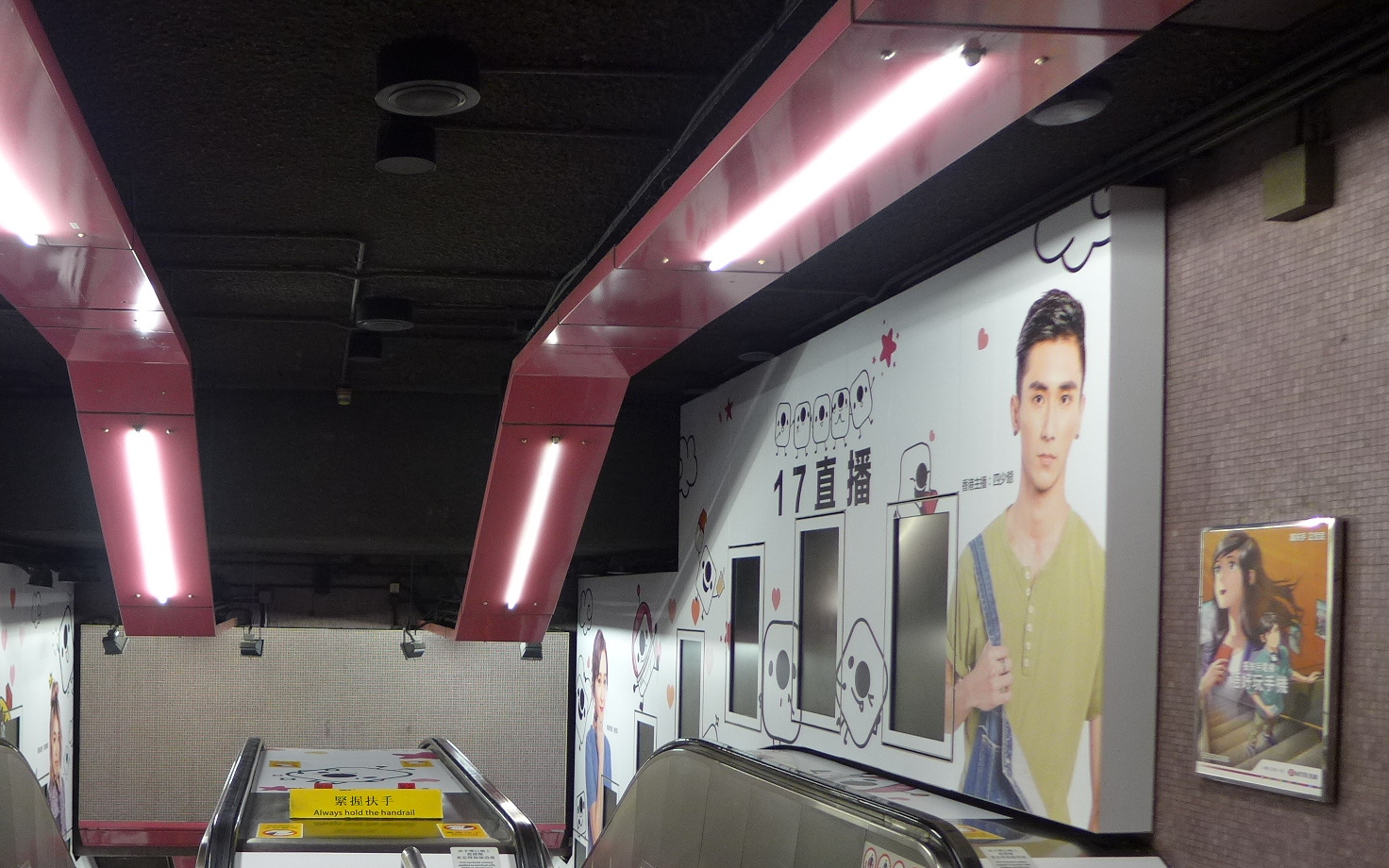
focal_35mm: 34
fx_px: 1287
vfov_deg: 36.5
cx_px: 428
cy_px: 641
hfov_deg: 55.1
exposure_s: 1/60
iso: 200
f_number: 1.4
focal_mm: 4.7
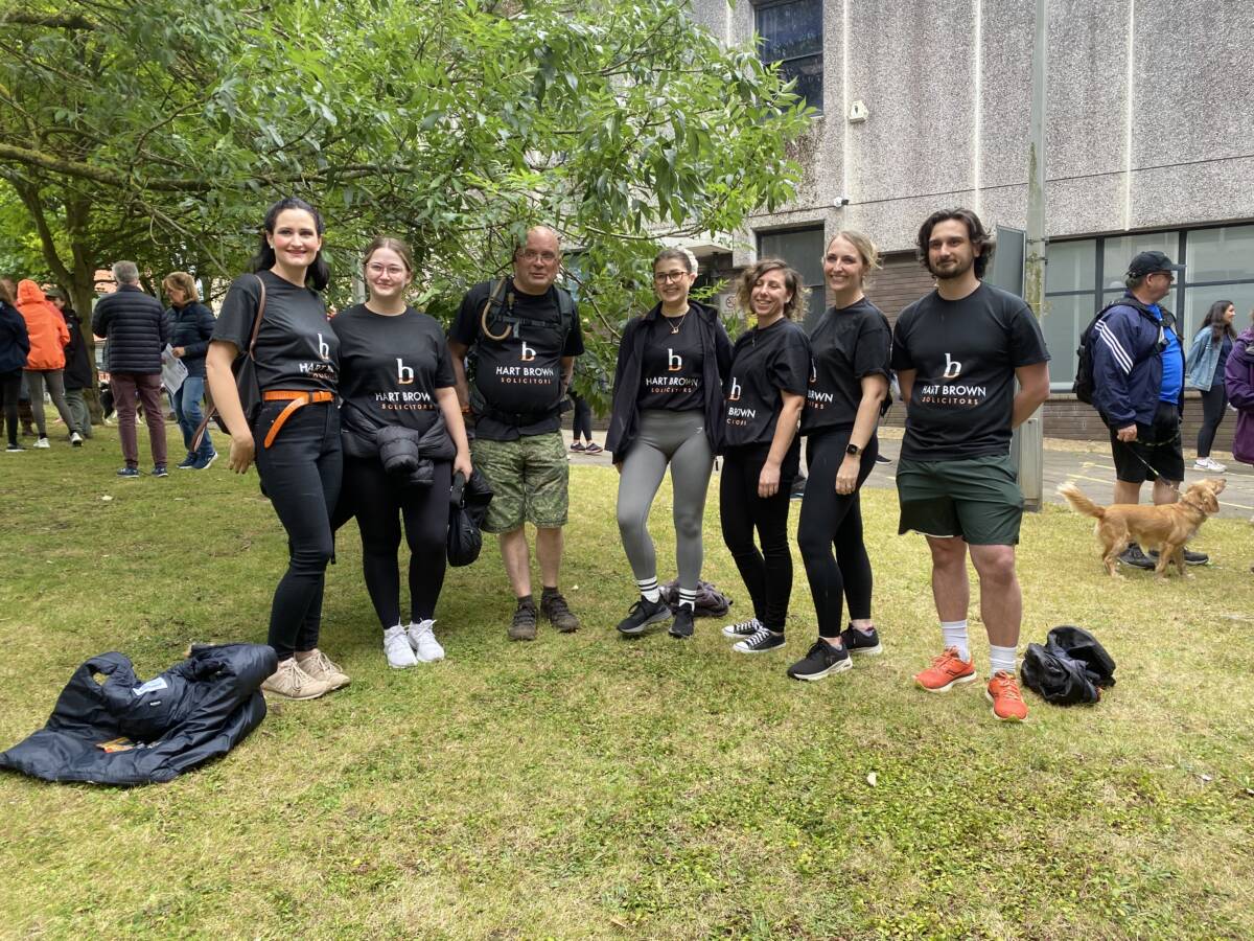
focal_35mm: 26
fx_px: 942
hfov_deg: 67.3
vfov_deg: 53.1
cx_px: 627
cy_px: 470
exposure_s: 1/121
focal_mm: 4.25
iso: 40
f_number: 1.8
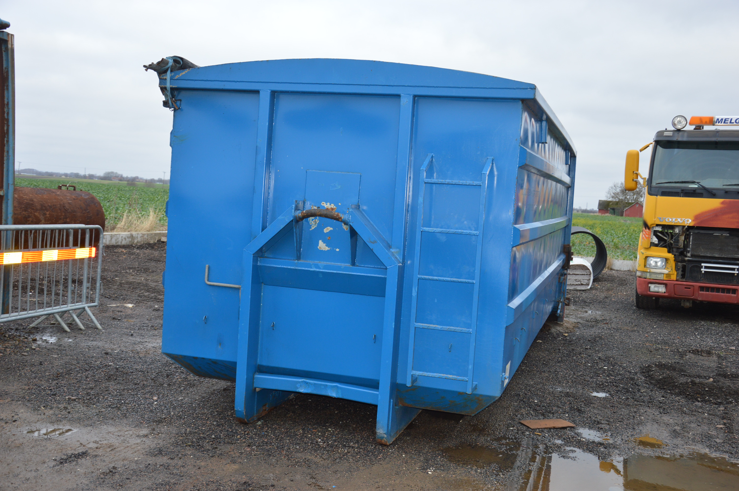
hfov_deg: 49.6
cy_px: 246
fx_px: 800
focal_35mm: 39
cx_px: 370
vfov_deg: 34.1
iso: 280
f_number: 4
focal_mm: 26
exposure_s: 1/125
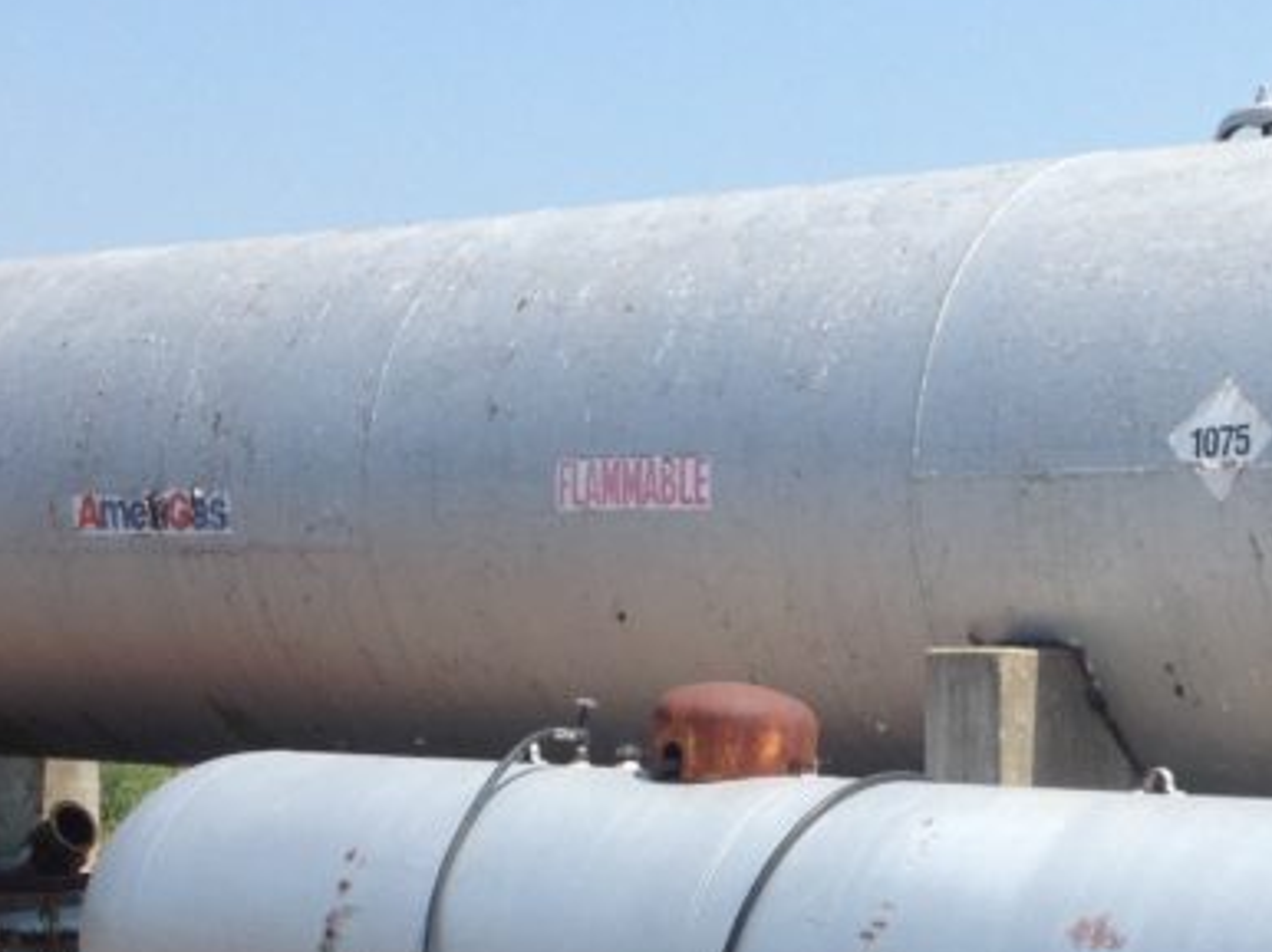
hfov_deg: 20.0
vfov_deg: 15.0
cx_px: 867
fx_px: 3599
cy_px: 807
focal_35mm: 98
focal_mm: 4.28
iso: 50
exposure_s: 1/1381
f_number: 2.4
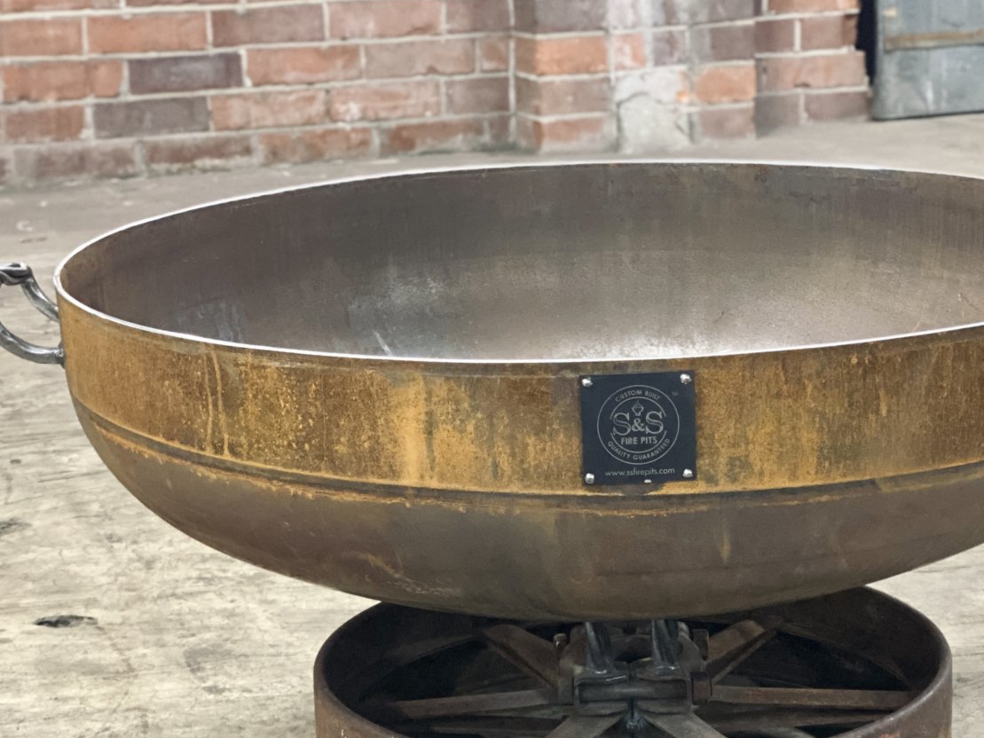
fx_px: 2047
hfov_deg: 26.9
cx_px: 610
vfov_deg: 20.4
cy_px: 494
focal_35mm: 72
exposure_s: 1/15
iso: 640
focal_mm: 6
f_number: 2
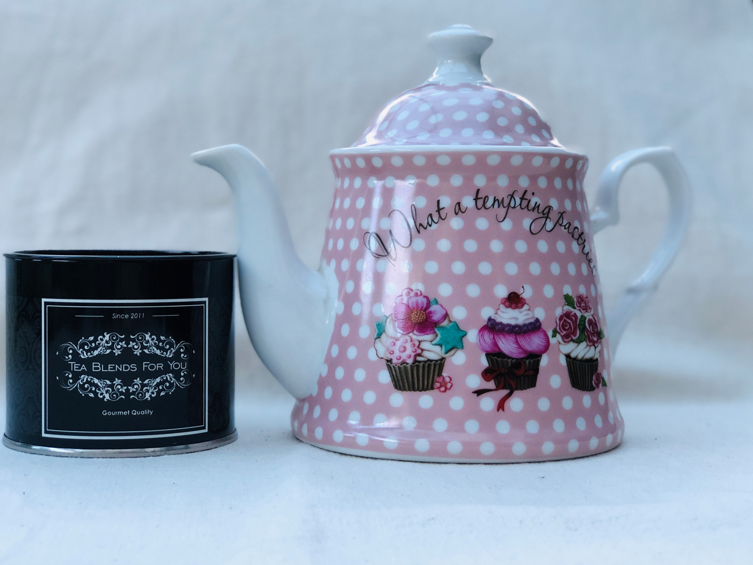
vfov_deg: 25.7
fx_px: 1240
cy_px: 282
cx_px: 376
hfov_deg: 33.8
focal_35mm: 57
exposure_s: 1/30
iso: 125
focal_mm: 6.6
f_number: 2.8
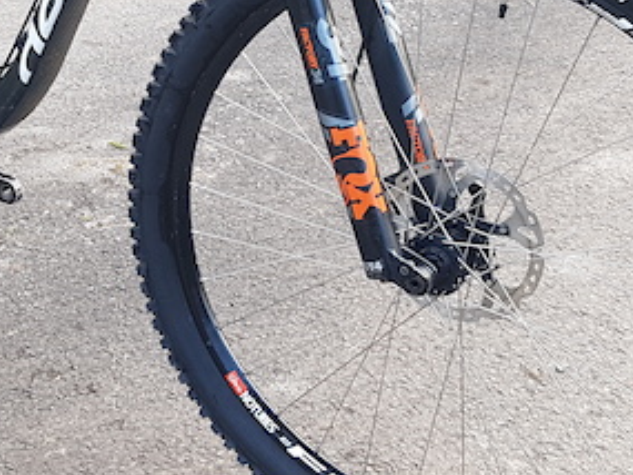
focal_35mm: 73
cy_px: 62
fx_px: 1335
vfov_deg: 19.9
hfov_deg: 26.3
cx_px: 144
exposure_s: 1/129
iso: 50
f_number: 1.7
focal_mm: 4.2
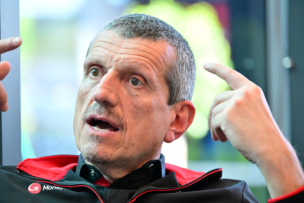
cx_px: 152
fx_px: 1858
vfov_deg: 6.2
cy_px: 102
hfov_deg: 9.4
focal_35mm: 220
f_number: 5
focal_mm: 220
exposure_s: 1/640
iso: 6400
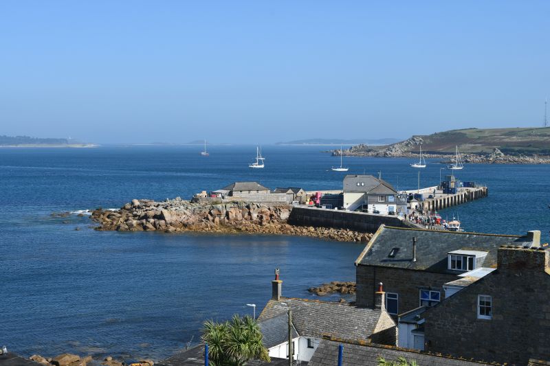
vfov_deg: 22.6
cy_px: 183
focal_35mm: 60
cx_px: 275
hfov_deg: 33.4
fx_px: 916
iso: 100
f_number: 9
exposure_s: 1/320
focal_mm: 40
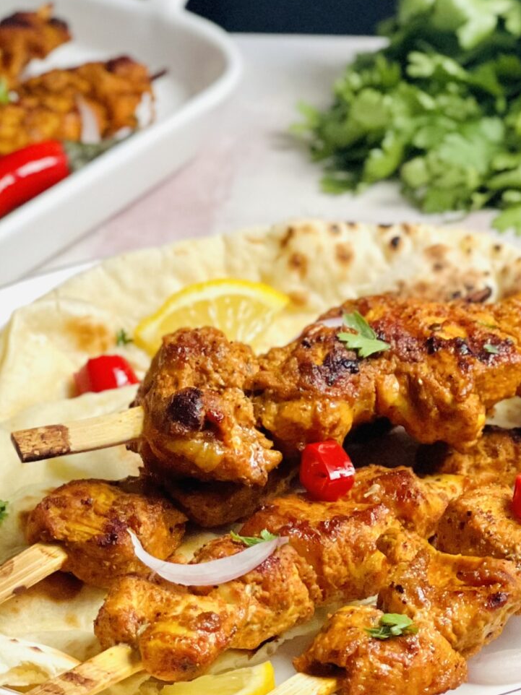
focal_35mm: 164
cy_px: 487
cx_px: 277
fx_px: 3293
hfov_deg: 9.0
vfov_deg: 12.0
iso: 200
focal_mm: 9
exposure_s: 1/121
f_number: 2.8
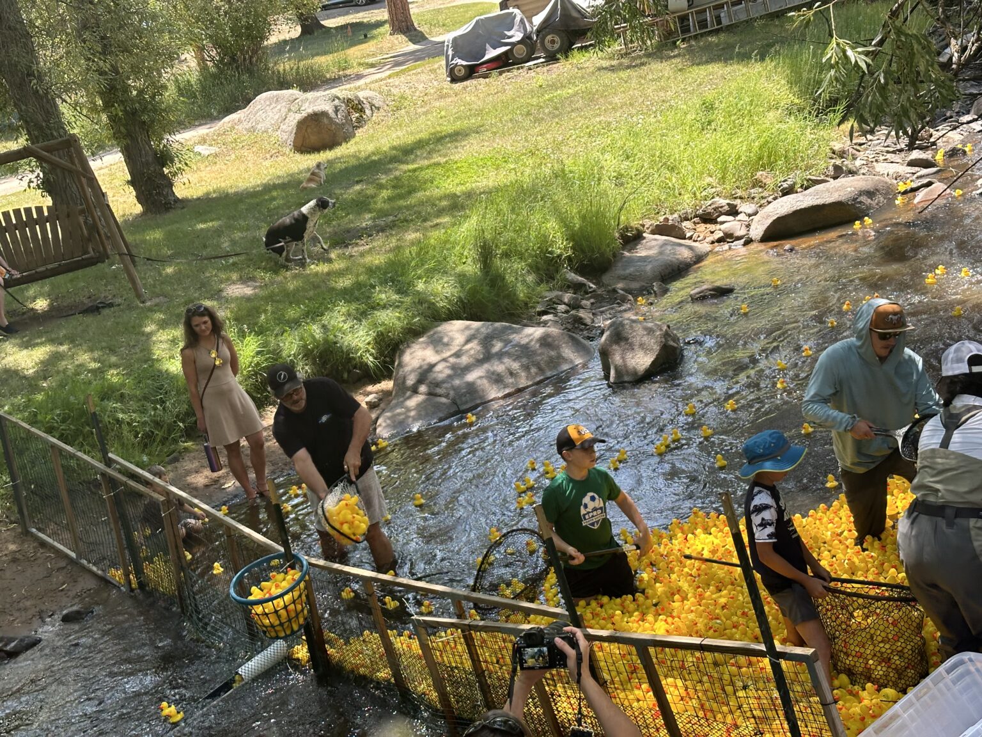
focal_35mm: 48
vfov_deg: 30.3
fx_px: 1362
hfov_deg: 39.7
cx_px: 491
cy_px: 368
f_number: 1.78
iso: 64
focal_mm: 6.86
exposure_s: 1/376
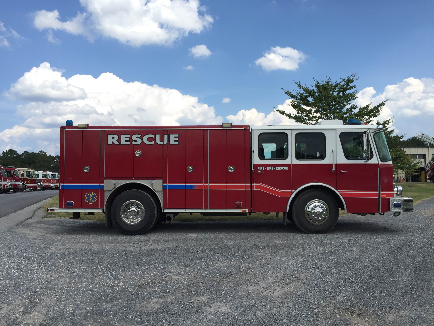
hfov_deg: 61.7
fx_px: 364
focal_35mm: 29
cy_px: 163
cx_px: 217
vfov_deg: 48.2
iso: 32
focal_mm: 4.15
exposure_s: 1/1412
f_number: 2.2
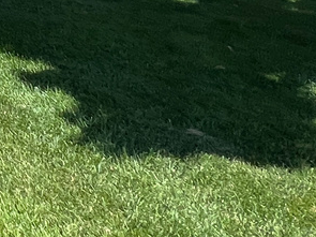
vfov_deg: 15.2
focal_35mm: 79
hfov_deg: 17.0
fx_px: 721
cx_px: -341
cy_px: -234
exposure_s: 1/1220
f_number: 1.8
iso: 32
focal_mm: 1.57
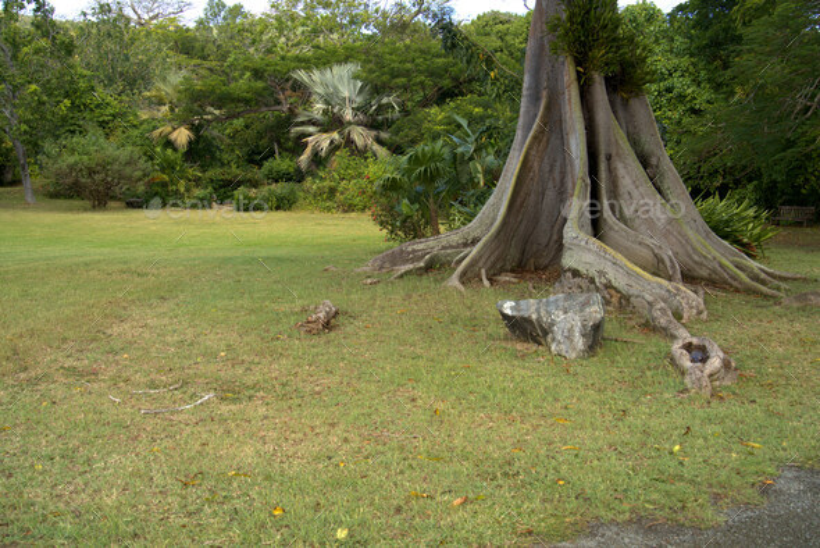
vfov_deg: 31.9
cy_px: 274
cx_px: 410
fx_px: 957
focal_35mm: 42
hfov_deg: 46.4
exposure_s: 1/80
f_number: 8
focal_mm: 42
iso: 100
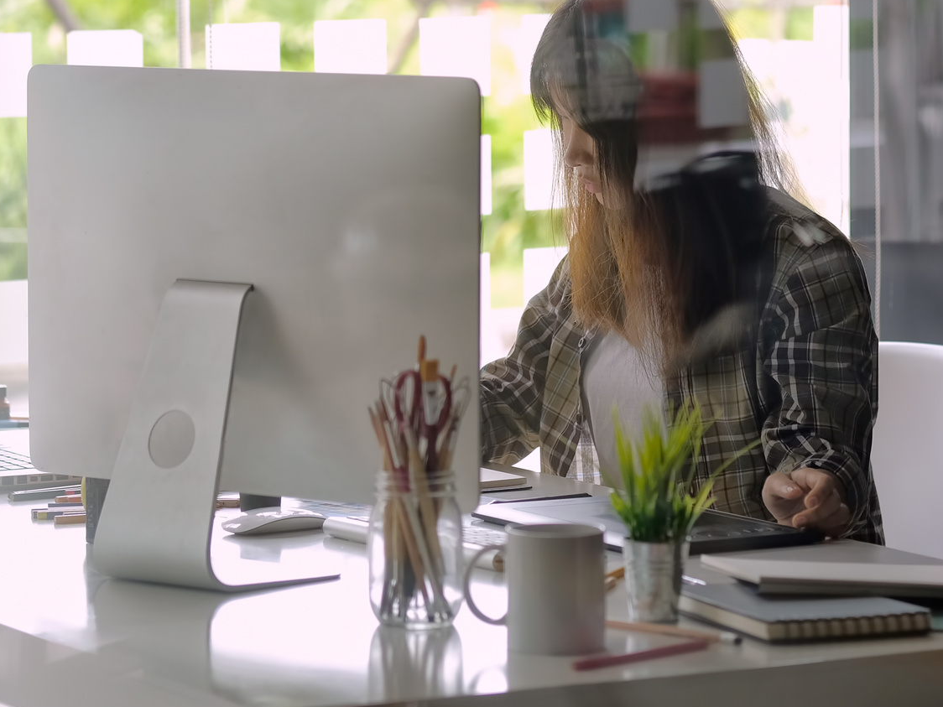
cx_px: 511
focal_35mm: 154
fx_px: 4195
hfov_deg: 12.8
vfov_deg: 9.6
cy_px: 279
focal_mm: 60
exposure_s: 1/220
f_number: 2.4
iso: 400
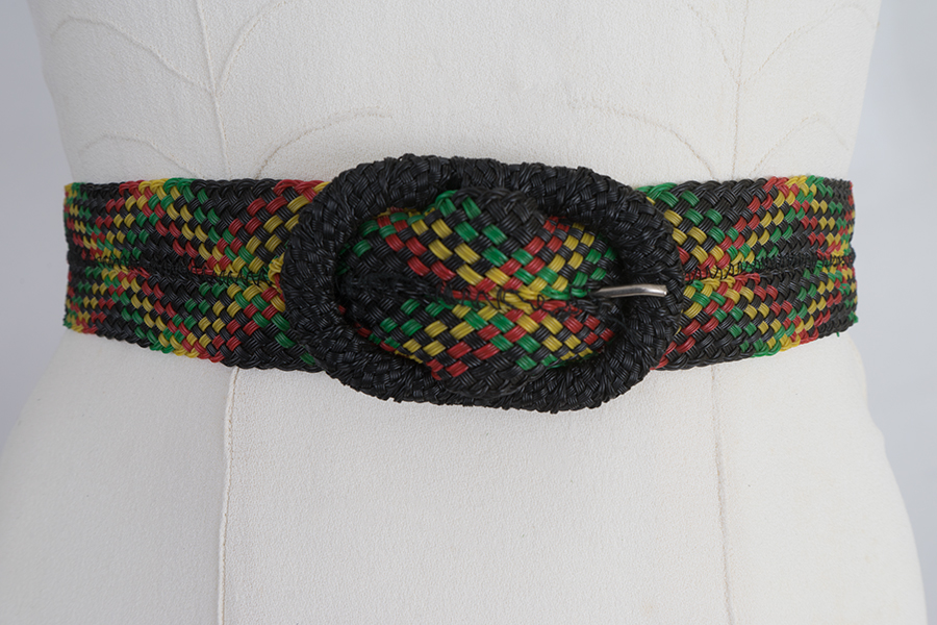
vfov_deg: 43.6
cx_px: 468
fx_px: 781
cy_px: 312
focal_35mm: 30
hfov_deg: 61.9
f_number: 14
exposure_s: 1/125
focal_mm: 30
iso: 64
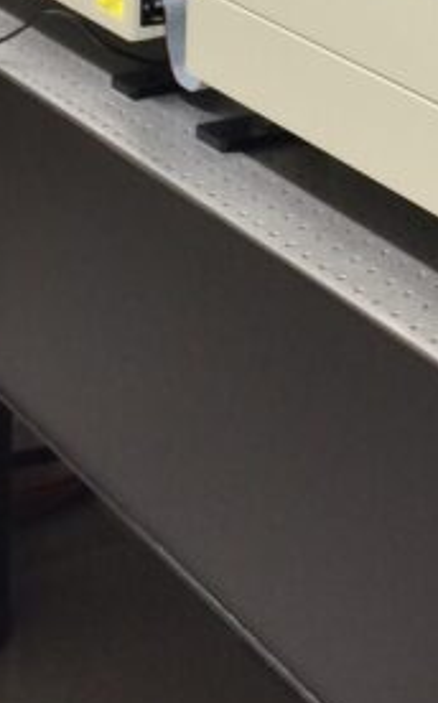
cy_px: -484
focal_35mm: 118
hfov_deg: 10.8
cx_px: 611
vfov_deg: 15.6
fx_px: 2258
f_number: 2.2
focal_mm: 4.12
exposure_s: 1/30
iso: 50
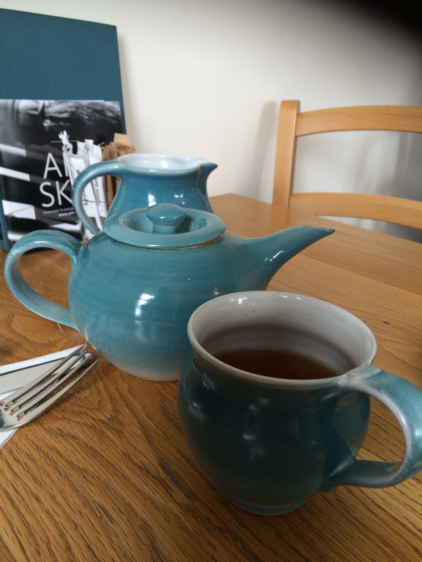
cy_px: 281
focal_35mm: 29
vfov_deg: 61.7
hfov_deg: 48.2
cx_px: 211
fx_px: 471
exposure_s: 1/50
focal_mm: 4.15
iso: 40
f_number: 2.2
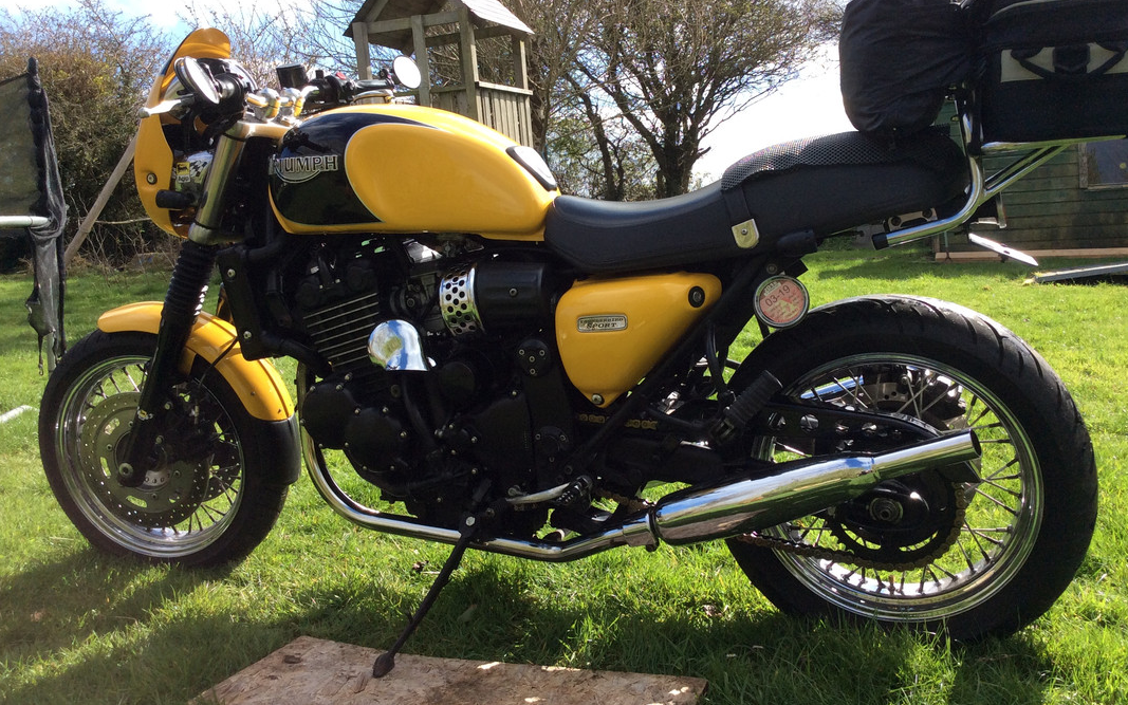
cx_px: 564
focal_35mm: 34
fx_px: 1045
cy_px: 300
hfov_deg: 56.7
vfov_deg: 37.2
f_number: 2.4
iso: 32
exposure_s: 1/773
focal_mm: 3.3
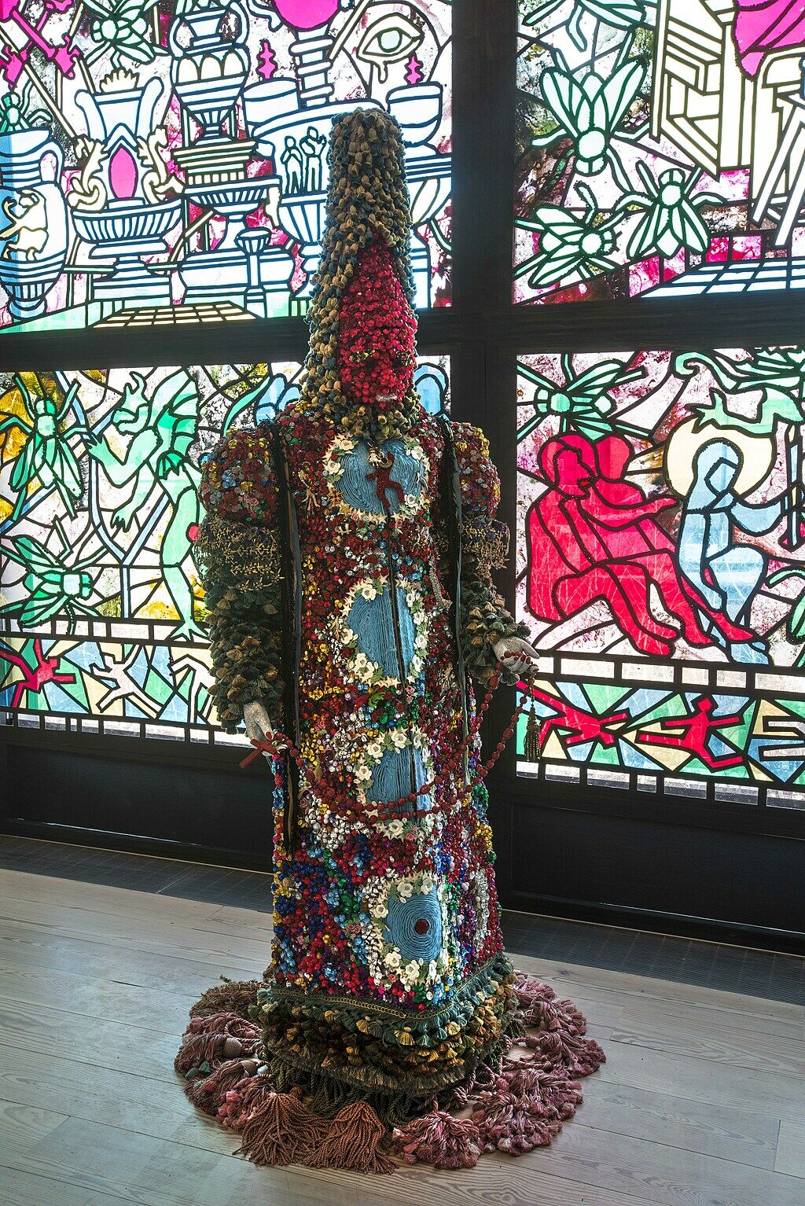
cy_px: 603
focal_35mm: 35
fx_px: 1173
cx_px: 402
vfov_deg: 54.4
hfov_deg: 37.9
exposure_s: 1/2.5
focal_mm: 35
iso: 100
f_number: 16
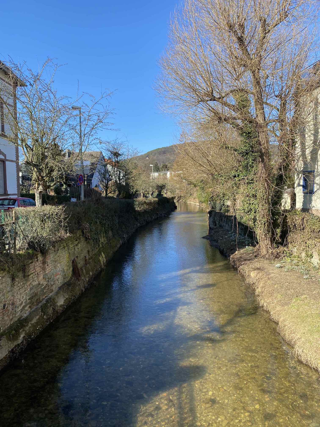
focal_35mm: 26
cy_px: 214
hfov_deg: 53.1
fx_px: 320
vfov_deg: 67.3
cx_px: 160
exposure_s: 1/1063
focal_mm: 4.25
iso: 32
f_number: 1.8
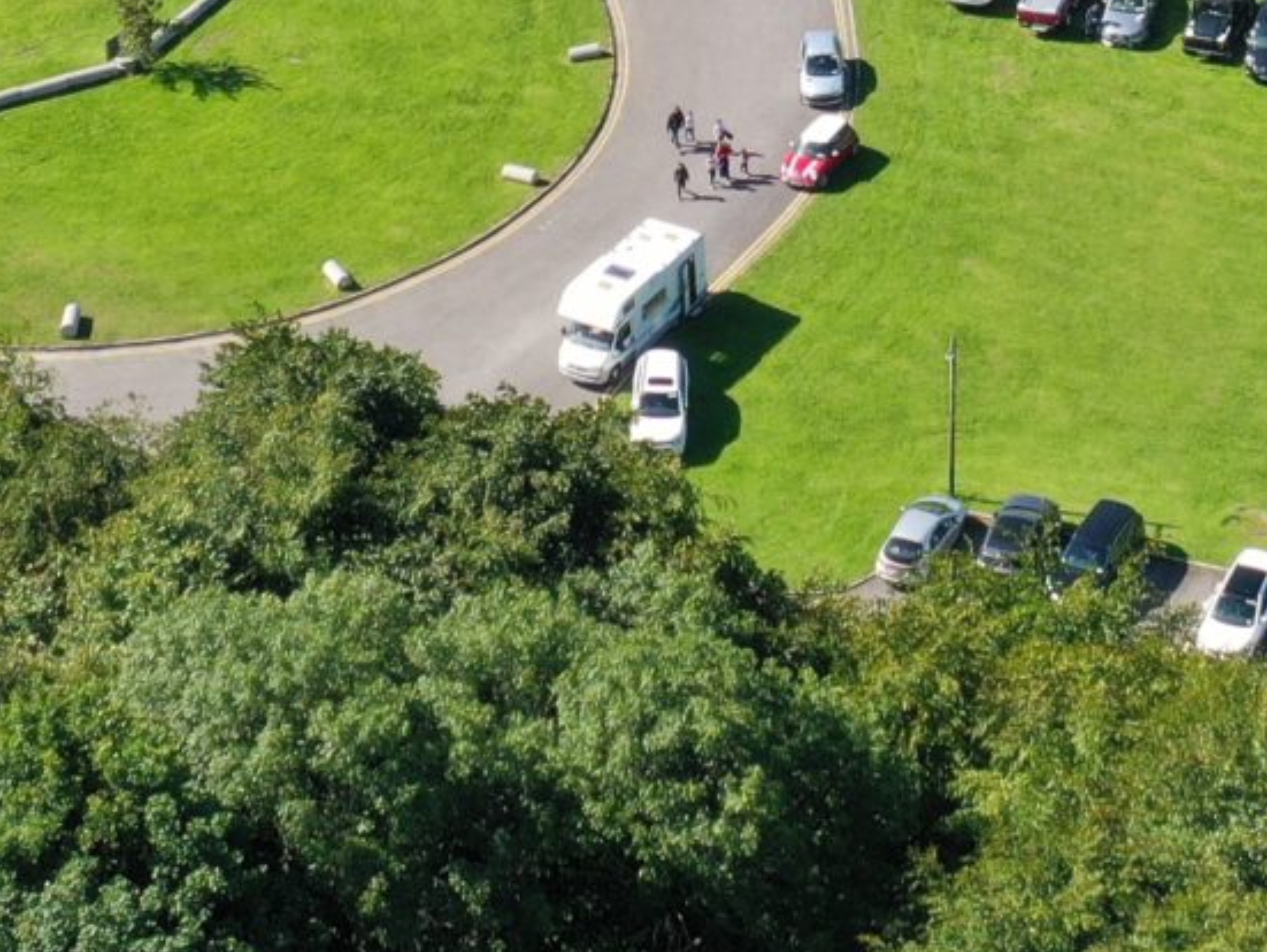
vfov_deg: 10.9
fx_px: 4578
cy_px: -907
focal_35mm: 125
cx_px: 927
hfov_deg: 15.7
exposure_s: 1/320
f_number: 5
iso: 100
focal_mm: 10.26
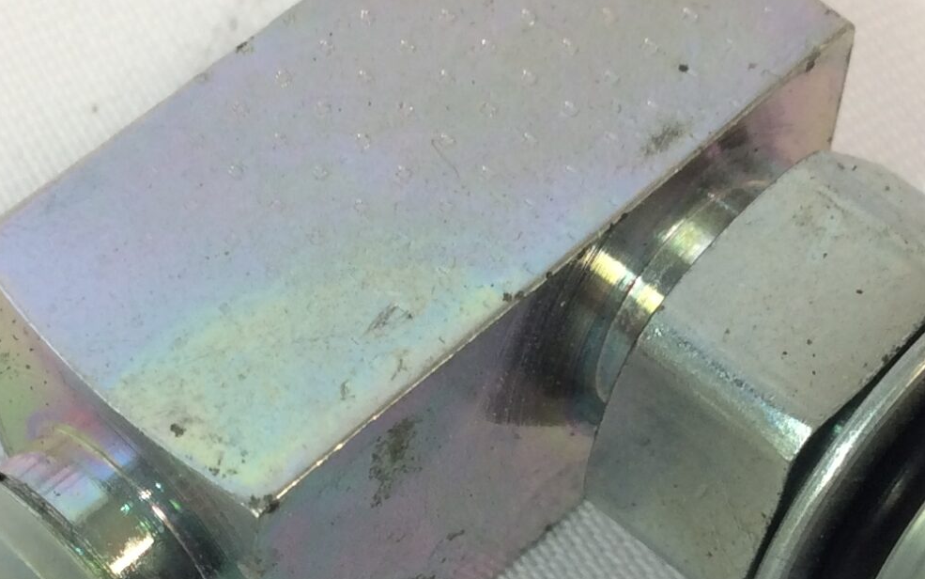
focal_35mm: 88
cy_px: 567
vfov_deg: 14.6
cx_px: 430
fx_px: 2219
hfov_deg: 23.5
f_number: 2.4
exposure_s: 1/24
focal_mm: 3.3
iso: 40
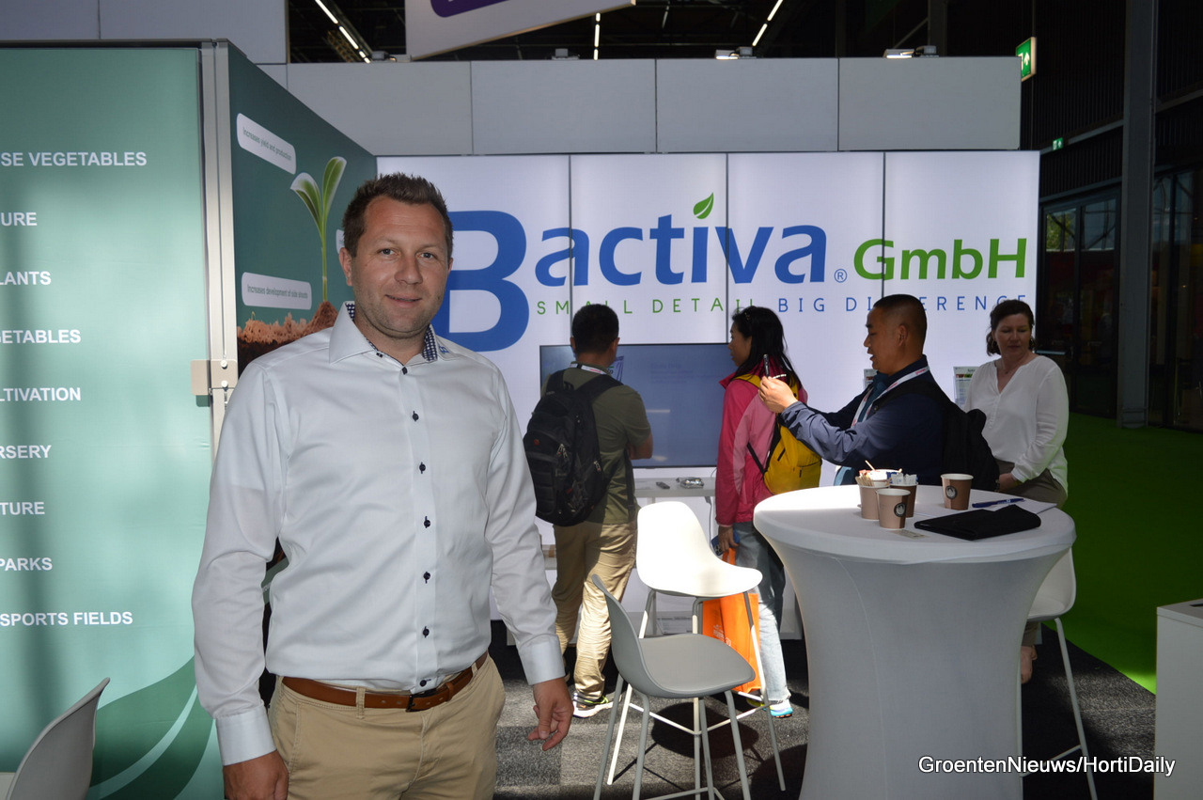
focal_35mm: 27
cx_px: 602
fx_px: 901
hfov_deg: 67.4
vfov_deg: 47.8
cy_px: 400
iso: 100
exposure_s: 1/200
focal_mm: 18
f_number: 4.5
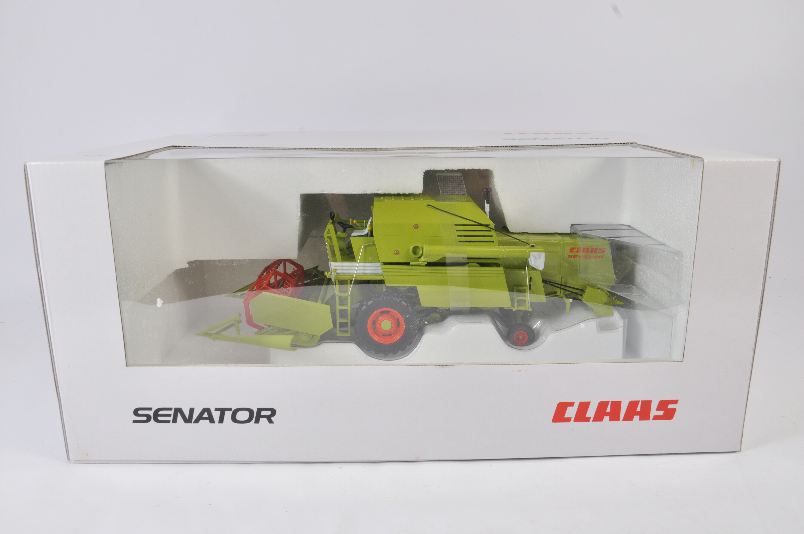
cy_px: 267
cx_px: 402
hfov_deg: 59.6
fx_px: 703
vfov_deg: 41.6
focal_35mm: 32
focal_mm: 21
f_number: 25
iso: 320
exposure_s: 1/13
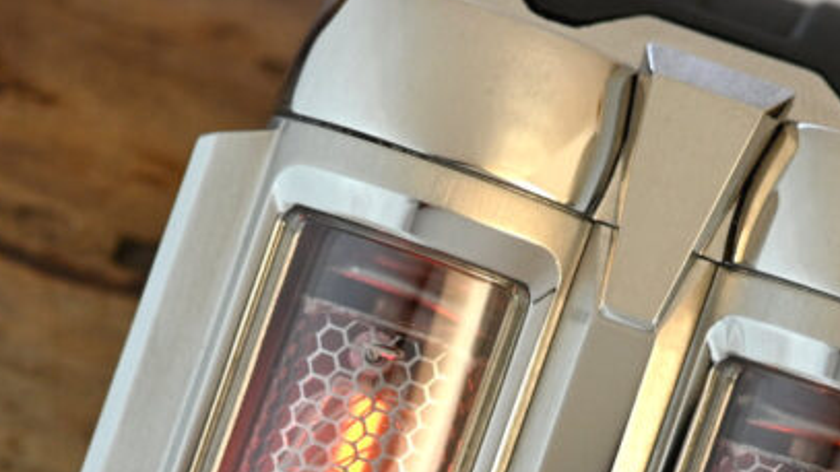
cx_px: 547
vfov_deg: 5.1
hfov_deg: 9.1
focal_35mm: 237
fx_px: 5279
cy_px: 676
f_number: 7.1
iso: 400
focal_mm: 60
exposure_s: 1/10
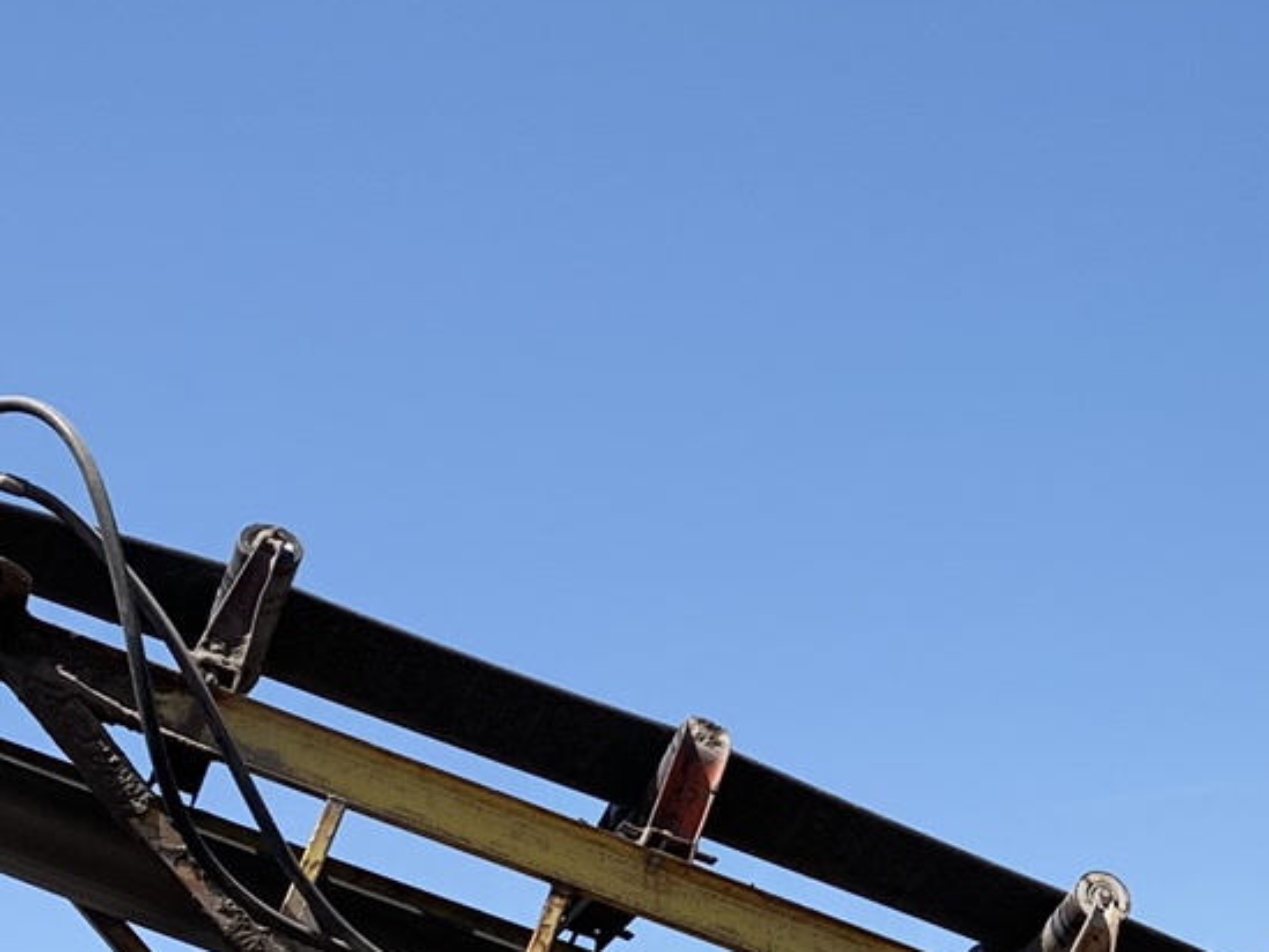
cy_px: 596
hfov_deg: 19.5
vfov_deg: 15.2
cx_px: 1331
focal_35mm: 97
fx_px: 3557
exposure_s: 1/2075
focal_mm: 4.25
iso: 25
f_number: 1.8
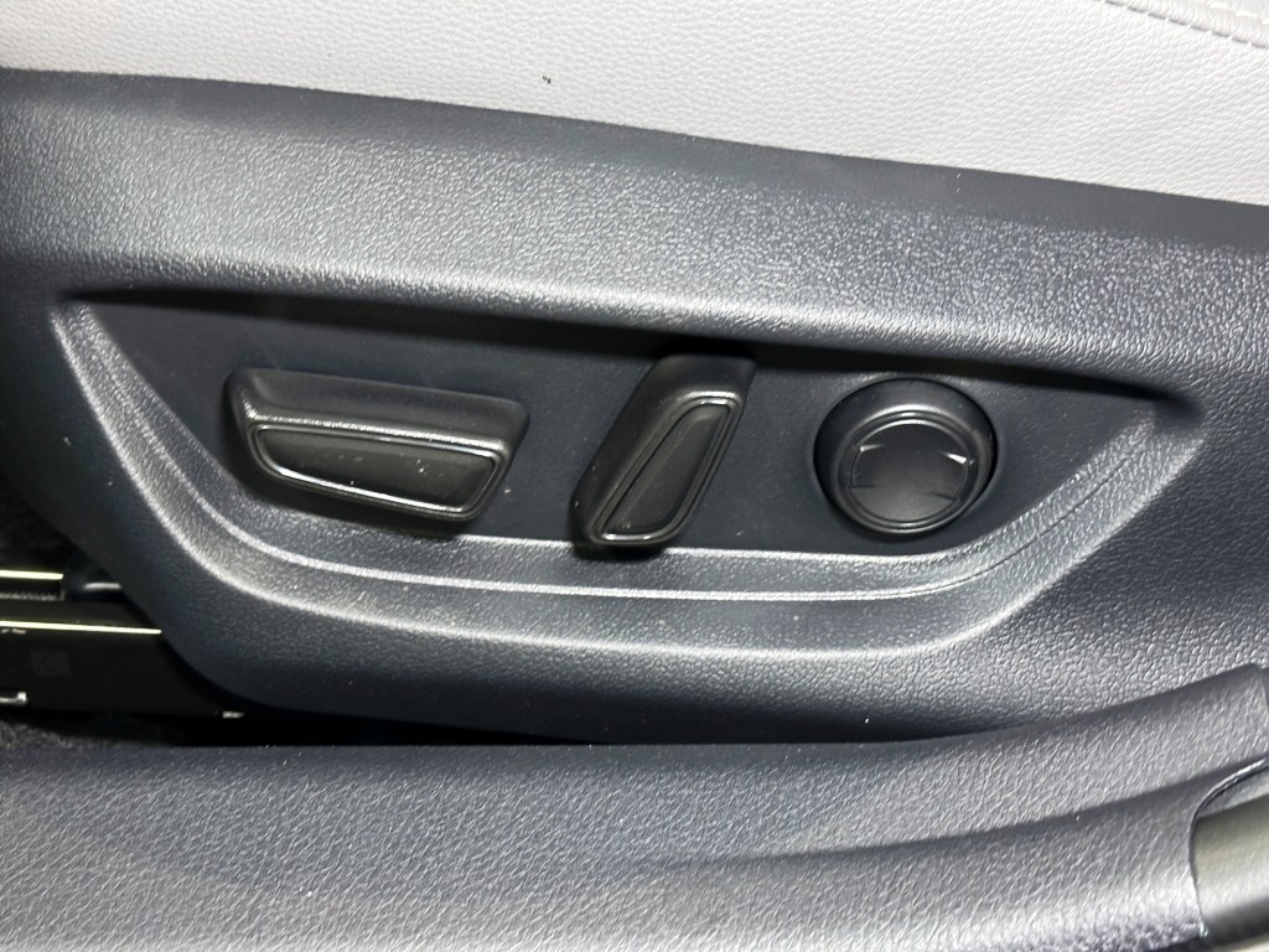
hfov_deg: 39.7
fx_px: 1760
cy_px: 476
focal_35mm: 48
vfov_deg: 30.3
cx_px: 634
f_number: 1.78
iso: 500
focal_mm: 6.86
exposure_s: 1/30
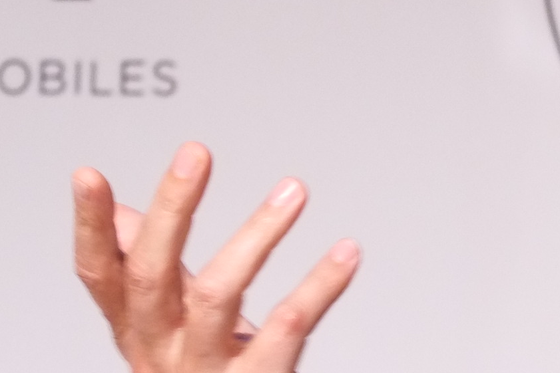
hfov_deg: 3.2
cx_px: 1069
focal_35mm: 645
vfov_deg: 2.1
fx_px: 10034
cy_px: 93
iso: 2500
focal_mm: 104.9
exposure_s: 1/60
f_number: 5.6
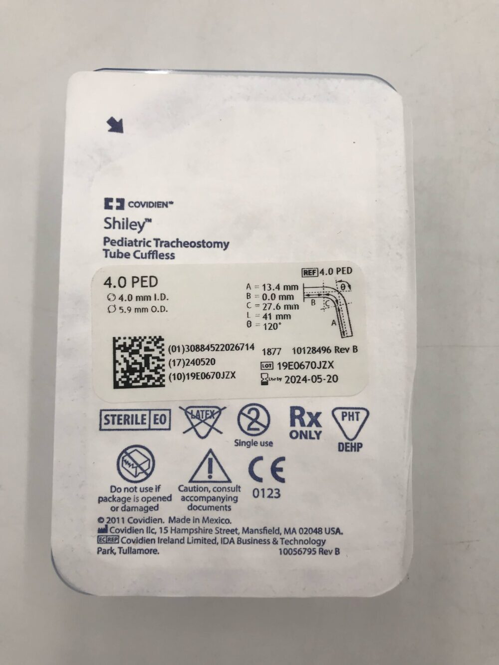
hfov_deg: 49.8
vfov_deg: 63.4
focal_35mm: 28
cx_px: 250
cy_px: 332
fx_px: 538
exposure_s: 1/61
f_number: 1.8
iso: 32
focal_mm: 3.99
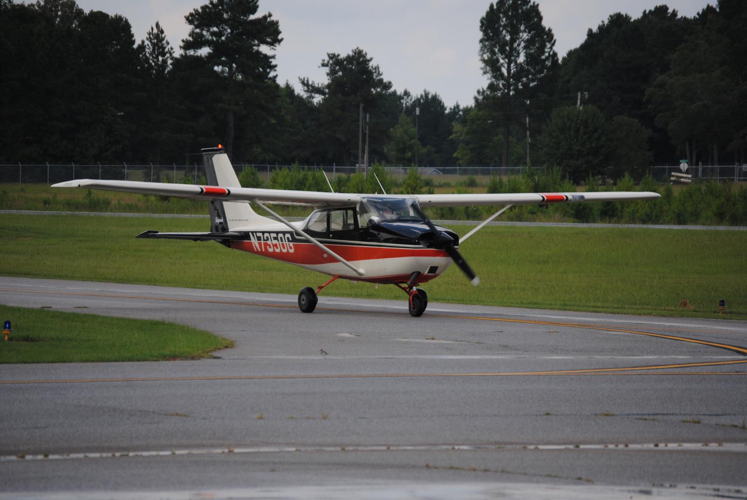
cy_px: 250
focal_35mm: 232
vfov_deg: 5.9
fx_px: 4830
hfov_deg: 8.8
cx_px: 374
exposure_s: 1/1000
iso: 200
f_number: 5.3
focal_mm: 155
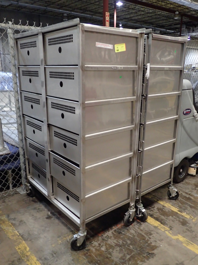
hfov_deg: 46.8
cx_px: 99
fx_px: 229
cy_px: 132
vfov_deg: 60.0
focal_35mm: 30
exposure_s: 1/30
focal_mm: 5.5
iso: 640
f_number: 2.3
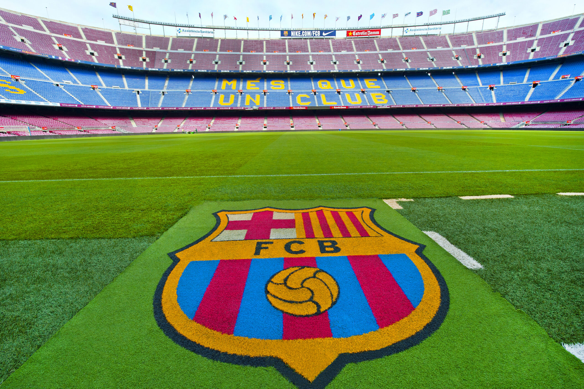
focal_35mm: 14
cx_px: 292
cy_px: 194
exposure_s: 1/125
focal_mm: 14
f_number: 16
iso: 400
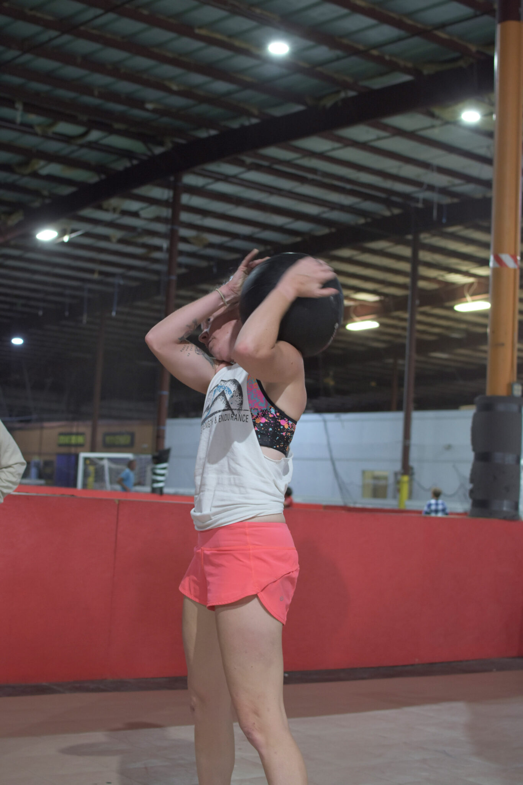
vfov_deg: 37.9
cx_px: 262
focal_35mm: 52
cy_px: 392
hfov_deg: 25.7
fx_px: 1144
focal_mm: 35
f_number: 2.8
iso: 800
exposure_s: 1/60
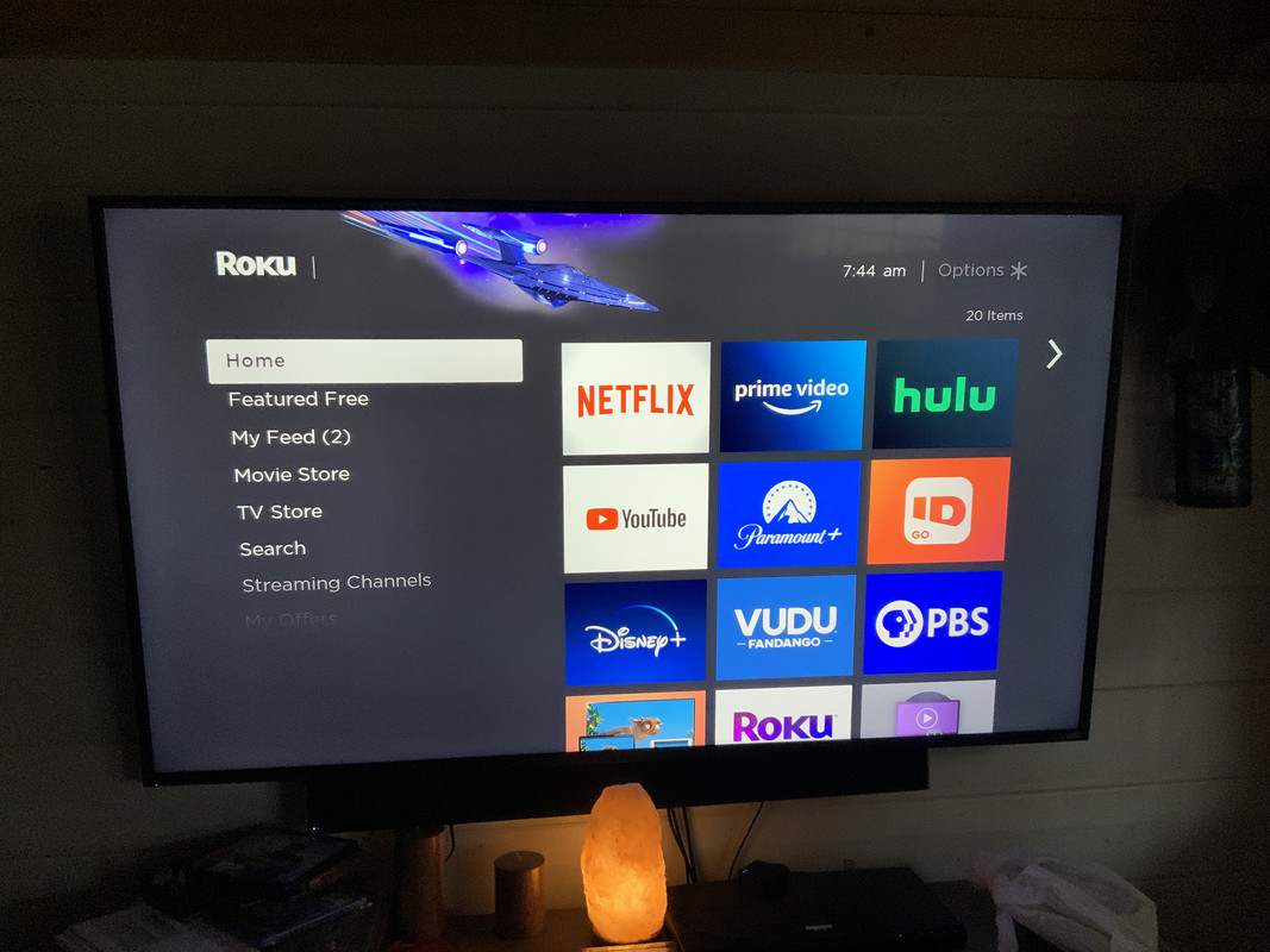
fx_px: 1064
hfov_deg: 61.7
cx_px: 635
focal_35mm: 29
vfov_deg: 48.2
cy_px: 476
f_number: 1.8
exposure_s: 1/60
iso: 160
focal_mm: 3
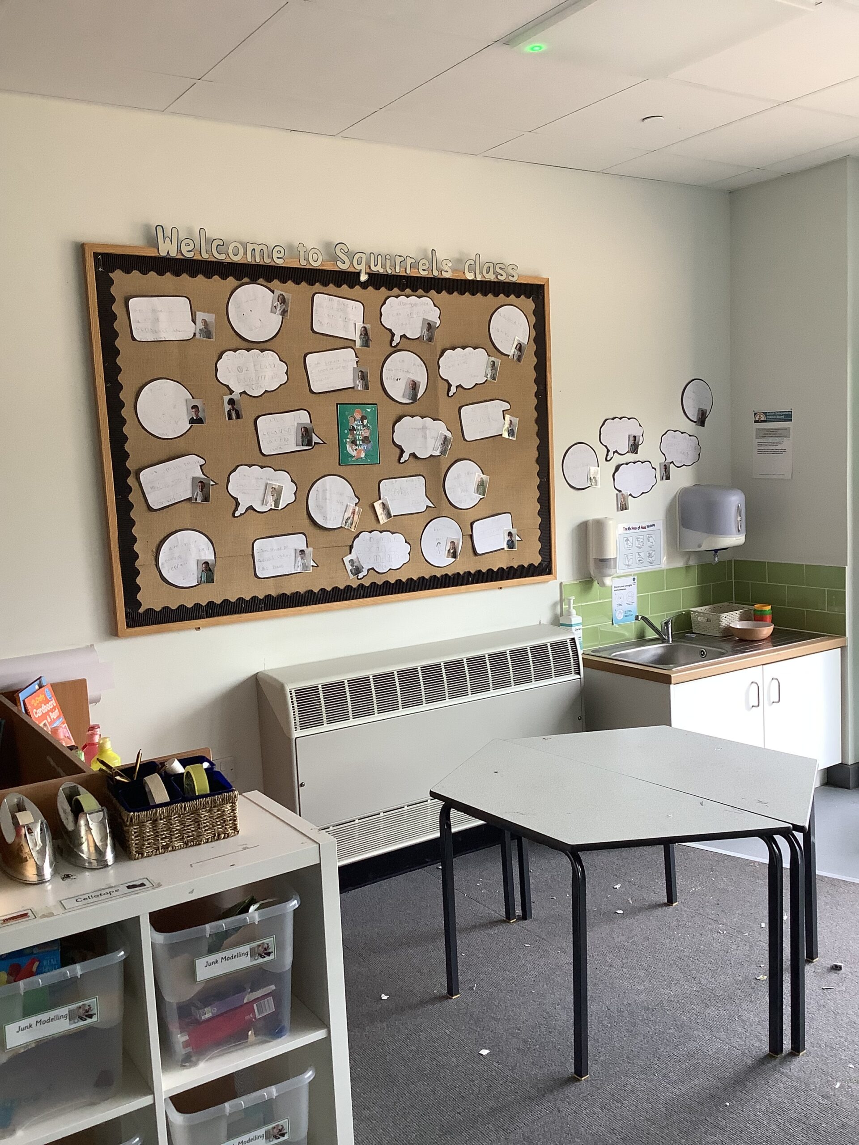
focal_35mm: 31
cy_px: 572
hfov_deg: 45.4
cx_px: 430
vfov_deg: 58.4
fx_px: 1026
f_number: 2.4
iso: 80
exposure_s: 1/50
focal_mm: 3.3
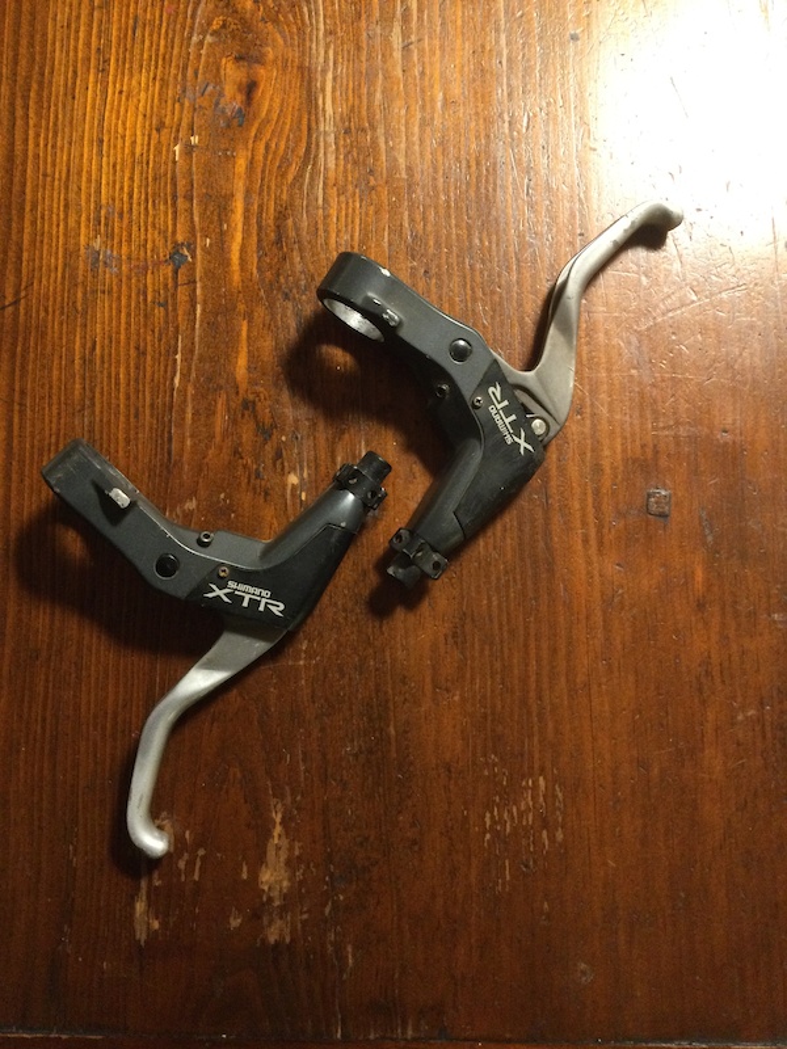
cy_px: 524
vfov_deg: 58.4
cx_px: 394
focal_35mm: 31
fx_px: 940
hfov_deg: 45.4
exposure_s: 1/17
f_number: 2.4
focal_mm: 3.3
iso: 200
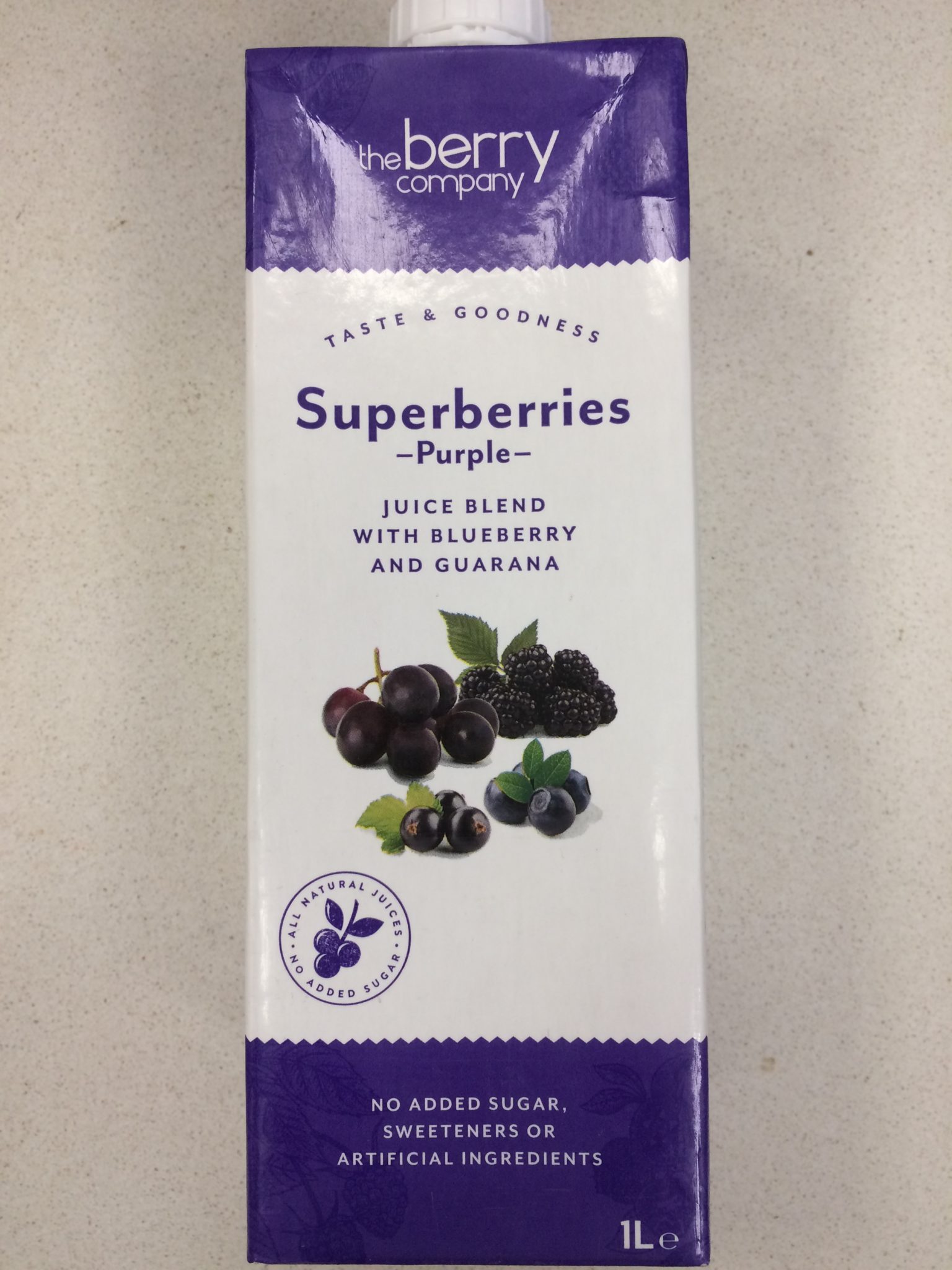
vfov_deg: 61.7
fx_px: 1063
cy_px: 635
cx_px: 476
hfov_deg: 48.2
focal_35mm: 29
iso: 50
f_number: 2.2
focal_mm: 4.15
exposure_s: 1/33
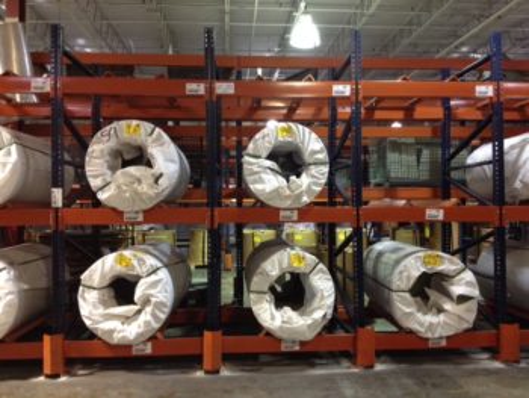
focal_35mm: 35
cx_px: 264
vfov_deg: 40.7
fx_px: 535
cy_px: 199
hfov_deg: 52.6
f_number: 2.4
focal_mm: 4.28
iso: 200
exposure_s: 1/20
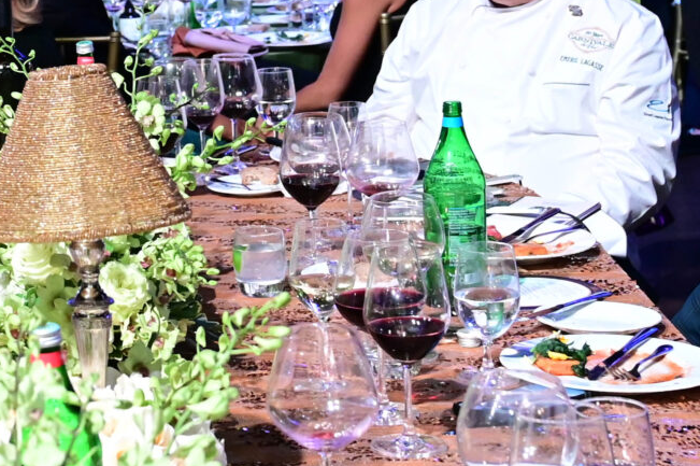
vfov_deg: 11.5
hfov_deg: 16.9
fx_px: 2293
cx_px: -31
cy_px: 41
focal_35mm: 118
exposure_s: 1/200
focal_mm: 30
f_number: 4.5
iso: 6400
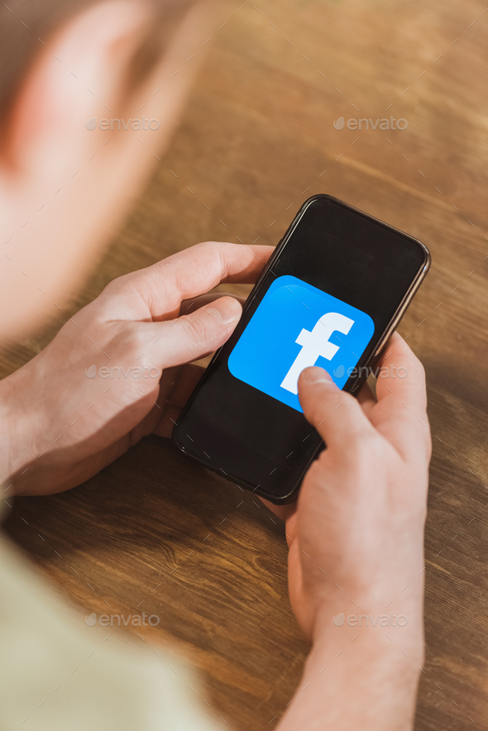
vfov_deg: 19.5
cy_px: 366
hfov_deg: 13.1
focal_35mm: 105
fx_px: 2133
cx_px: 244
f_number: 4.5
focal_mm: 105
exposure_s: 1/125
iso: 250
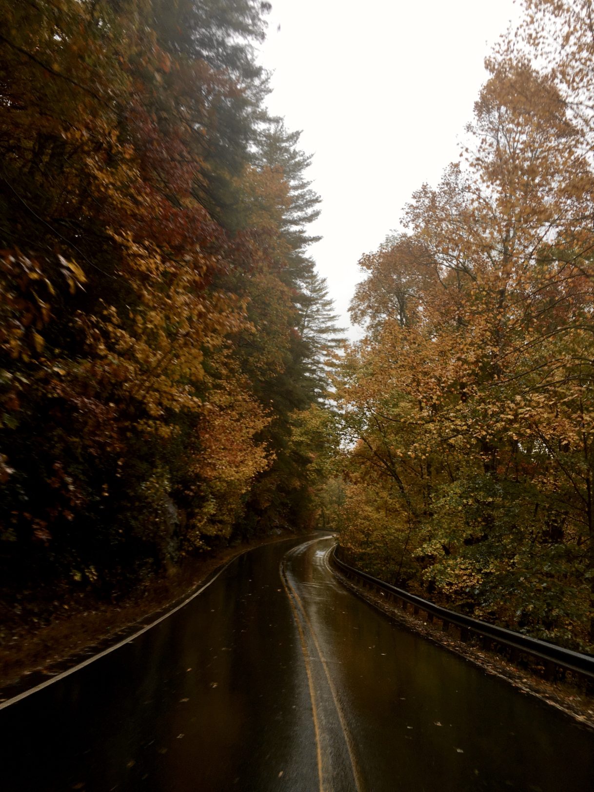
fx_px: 664
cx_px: 297
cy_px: 396
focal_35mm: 29
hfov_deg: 48.2
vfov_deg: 61.7
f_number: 2.2
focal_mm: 4.15
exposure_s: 1/126
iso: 25
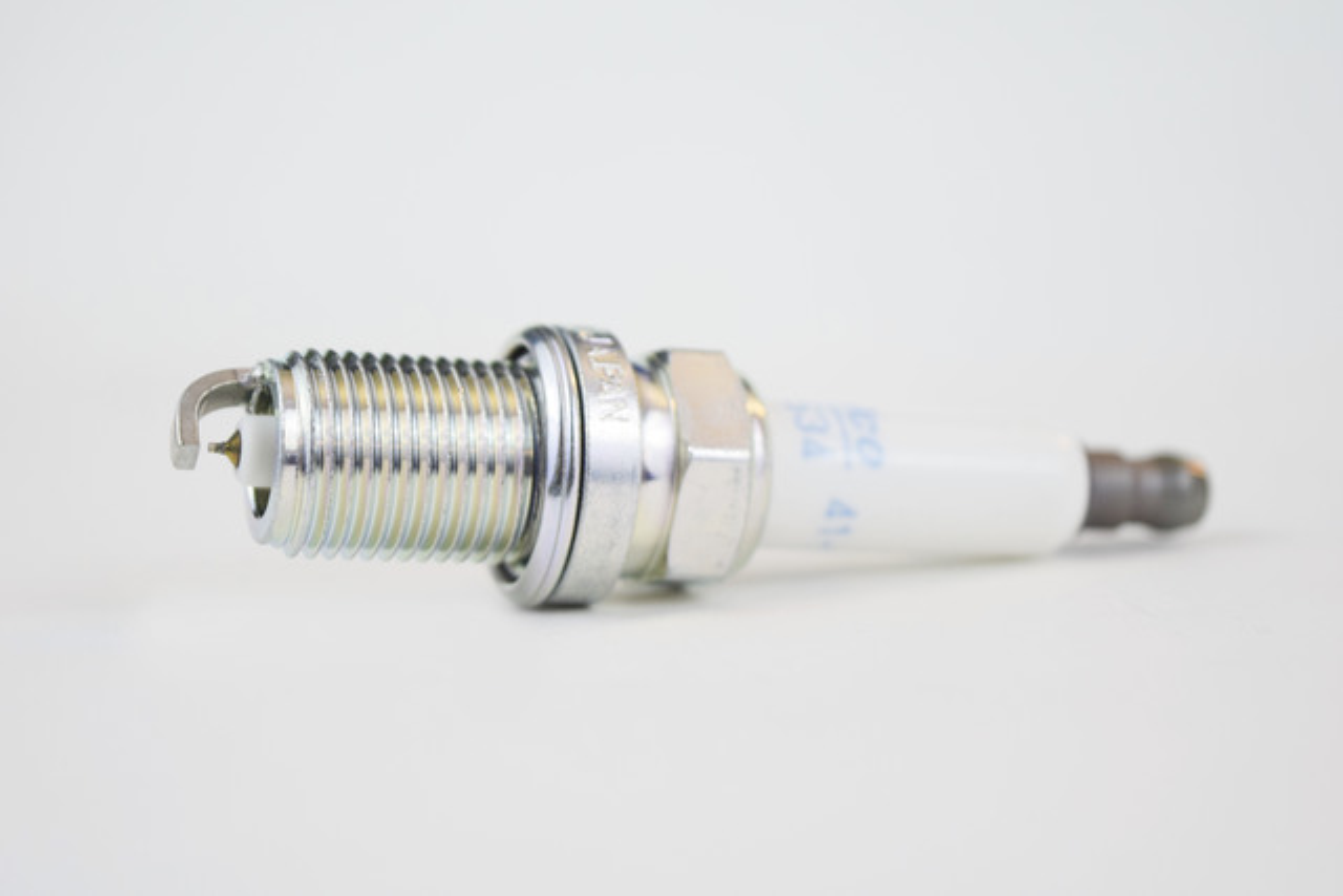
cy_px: 448
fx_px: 2686
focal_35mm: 72
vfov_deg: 18.9
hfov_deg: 28.1
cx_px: 672
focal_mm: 48
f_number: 5.3
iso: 720
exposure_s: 1/60
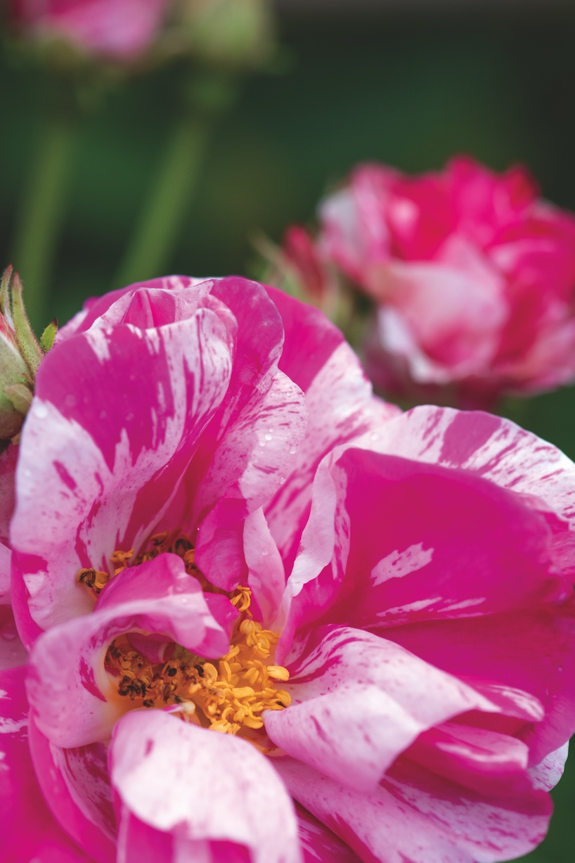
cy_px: 381
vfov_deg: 13.3
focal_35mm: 154
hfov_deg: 8.9
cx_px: 242
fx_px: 3689
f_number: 7.1
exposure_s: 1/1250
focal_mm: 105
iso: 400
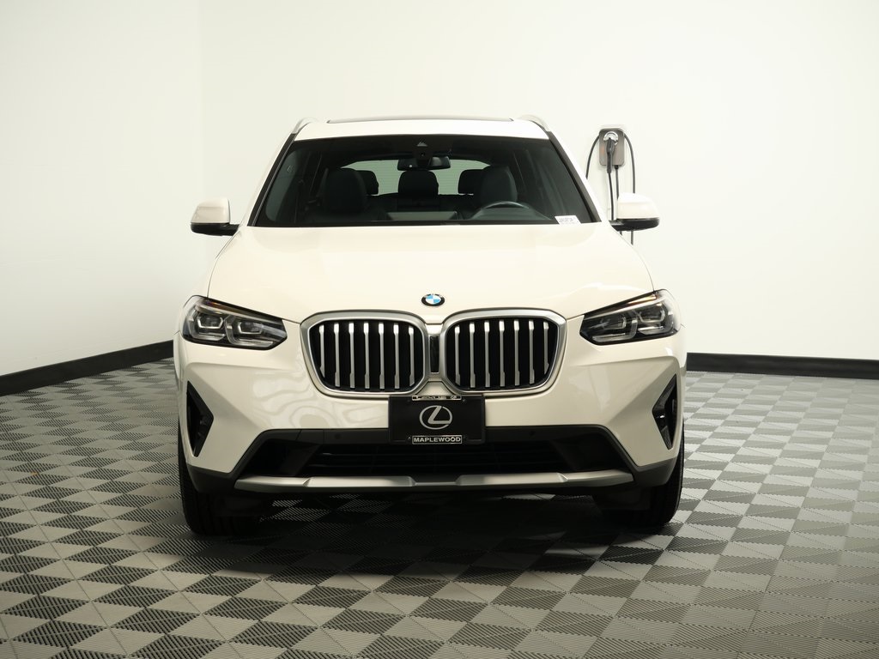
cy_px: 330
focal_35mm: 46
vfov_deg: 31.5
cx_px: 440
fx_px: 1168
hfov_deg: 41.2
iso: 200
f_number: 5
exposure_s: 1/200
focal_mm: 23
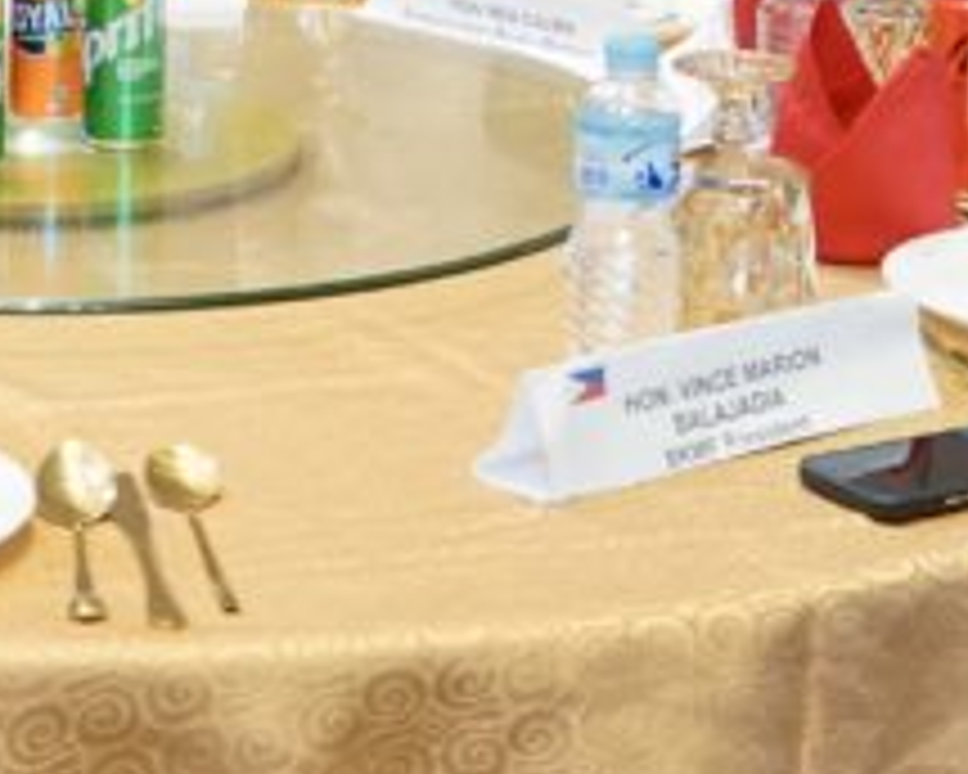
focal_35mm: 134
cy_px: -254
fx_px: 3839
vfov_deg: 11.2
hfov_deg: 14.3
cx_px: 261
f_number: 3.5
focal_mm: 30
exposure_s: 1/60
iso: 1600
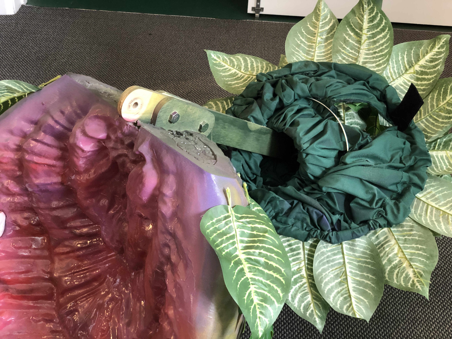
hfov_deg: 36.8
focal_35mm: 52
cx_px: 226
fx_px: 679
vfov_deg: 28.0
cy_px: 170
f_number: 2.4
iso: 125
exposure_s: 1/25
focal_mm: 6
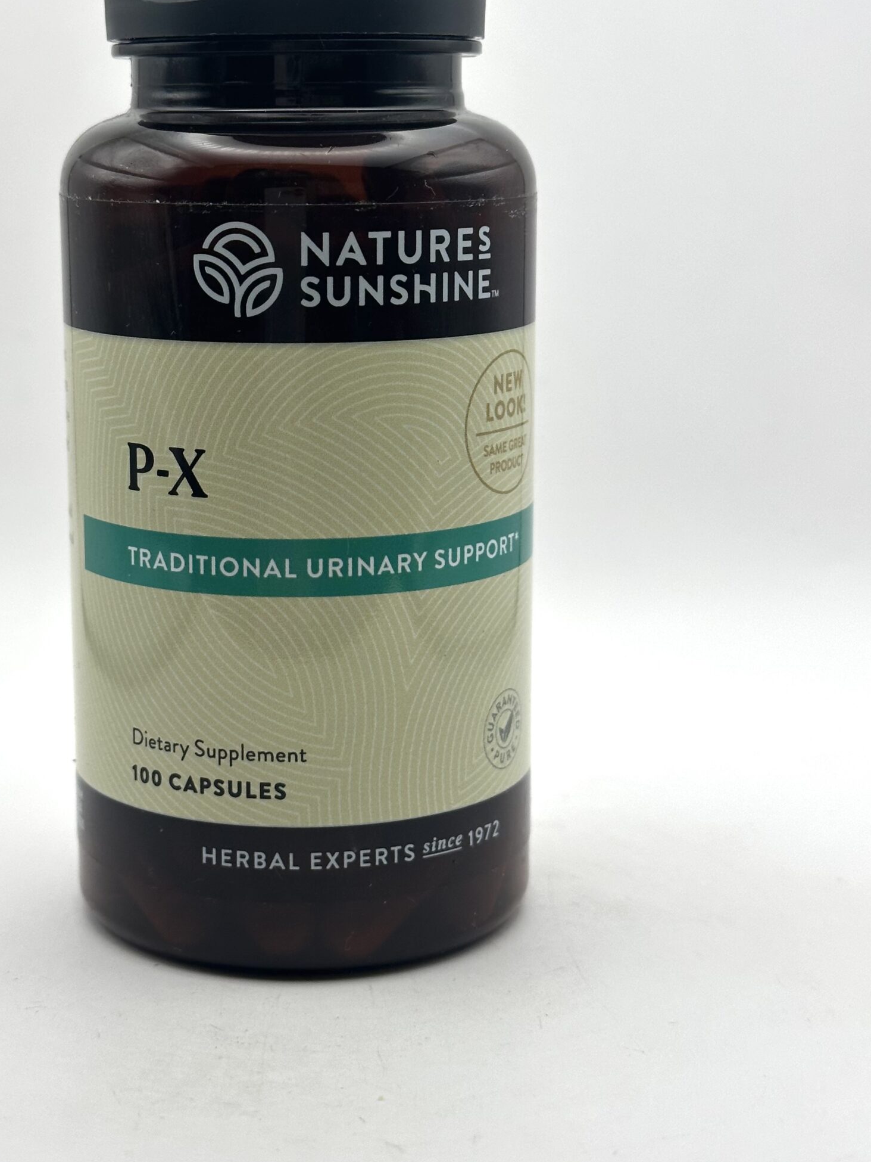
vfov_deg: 30.6
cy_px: 465
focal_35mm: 63
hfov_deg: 23.2
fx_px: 2113
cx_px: 315
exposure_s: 1/339
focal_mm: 6.86
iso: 64
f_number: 1.78
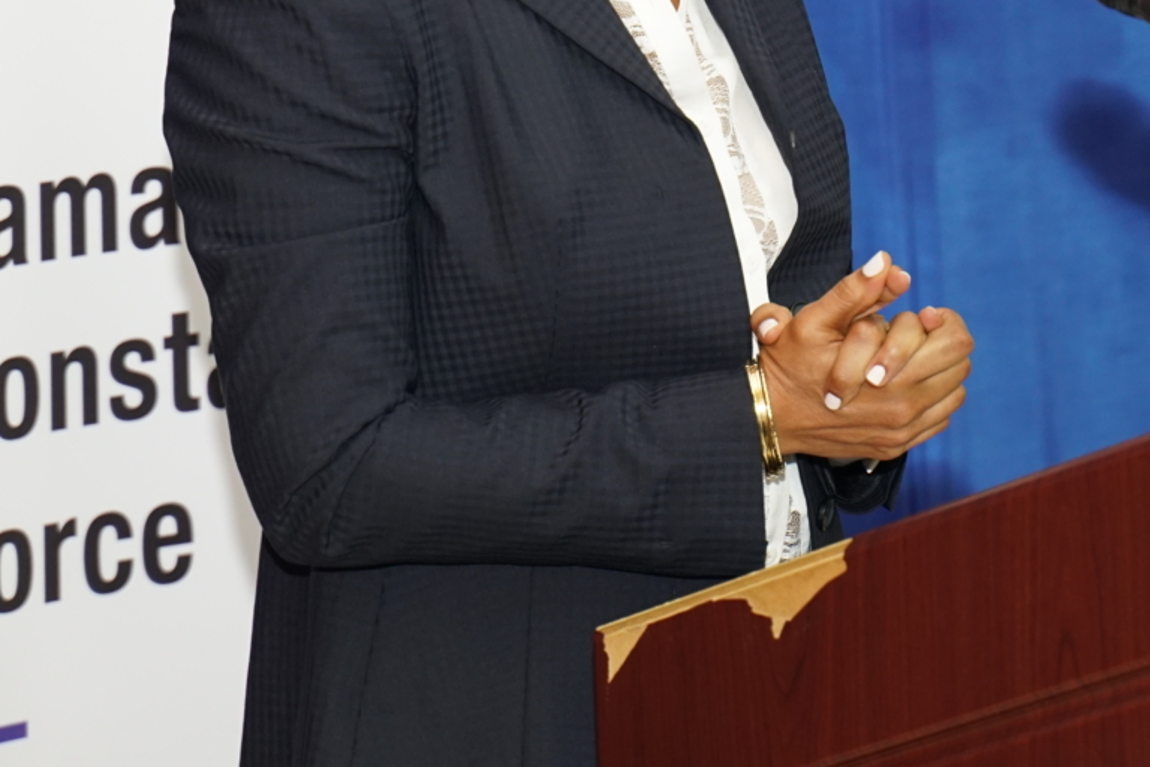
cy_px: 36
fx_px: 6388
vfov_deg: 6.8
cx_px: 1154
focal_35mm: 200
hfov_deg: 10.2
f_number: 4
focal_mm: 75
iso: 800
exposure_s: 1/100
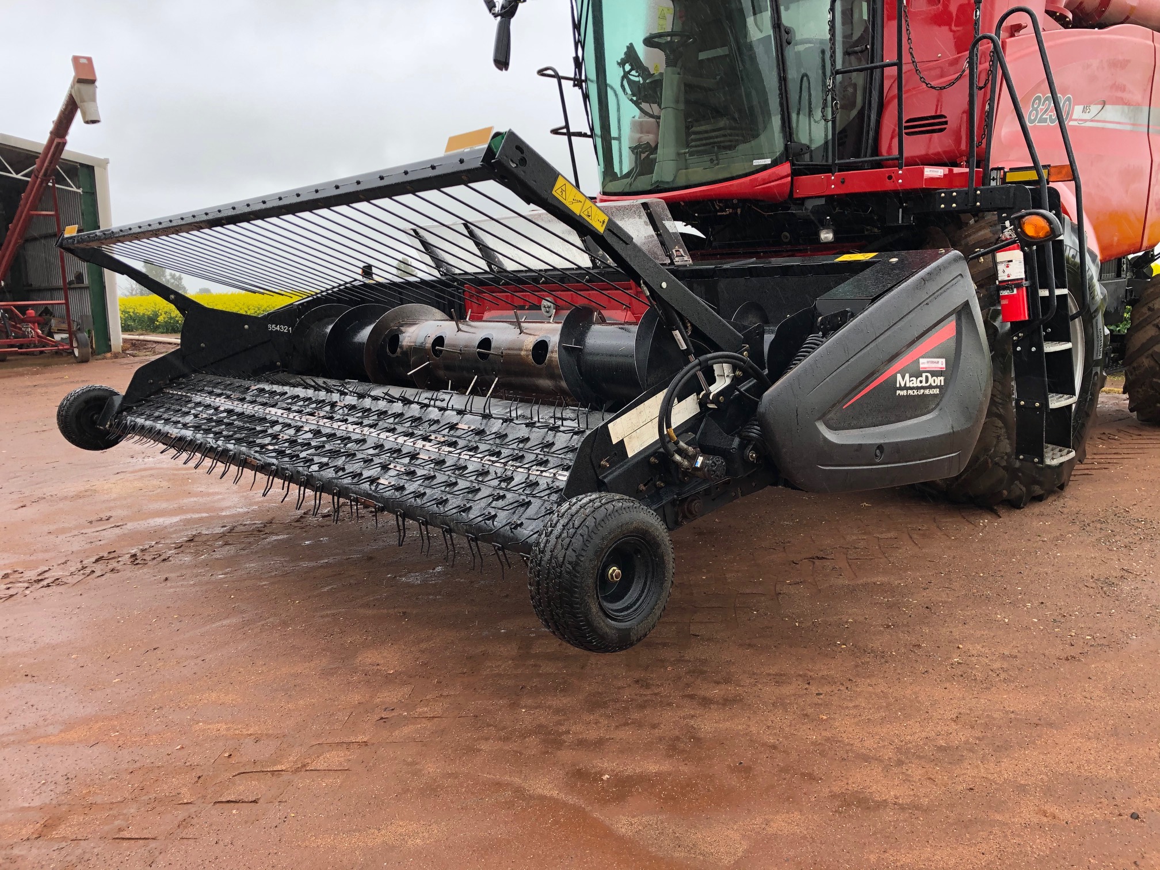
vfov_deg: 49.7
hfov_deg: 63.4
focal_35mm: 28
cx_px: 580
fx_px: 938
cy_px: 435
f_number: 1.8
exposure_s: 1/156
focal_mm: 3.99
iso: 20
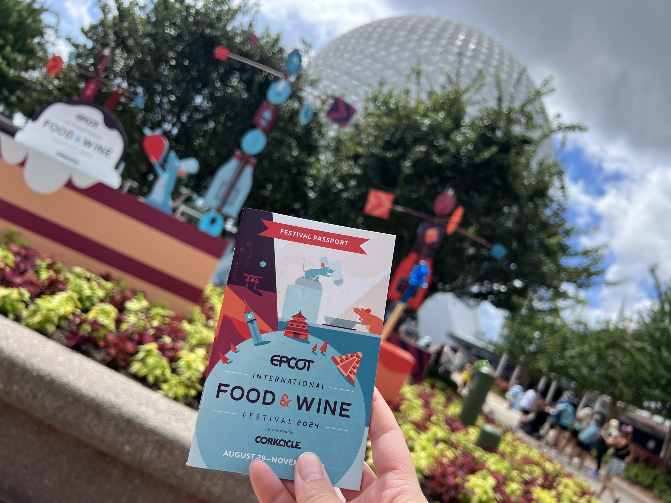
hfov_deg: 67.3
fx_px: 504
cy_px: 252
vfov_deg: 53.1
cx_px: 336
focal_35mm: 26
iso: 50
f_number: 1.5
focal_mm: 5.7
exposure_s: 1/2571
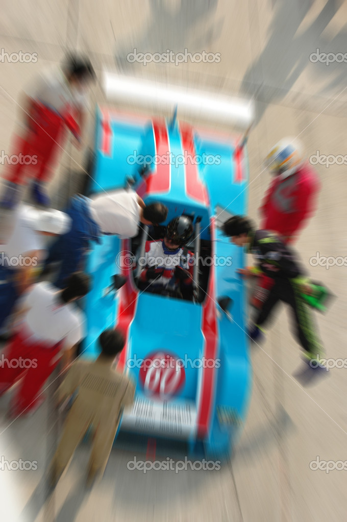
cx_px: 174
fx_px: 1521
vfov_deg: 19.5
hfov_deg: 13.0
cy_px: 261
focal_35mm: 105
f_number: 6.3
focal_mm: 70
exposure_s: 1/640
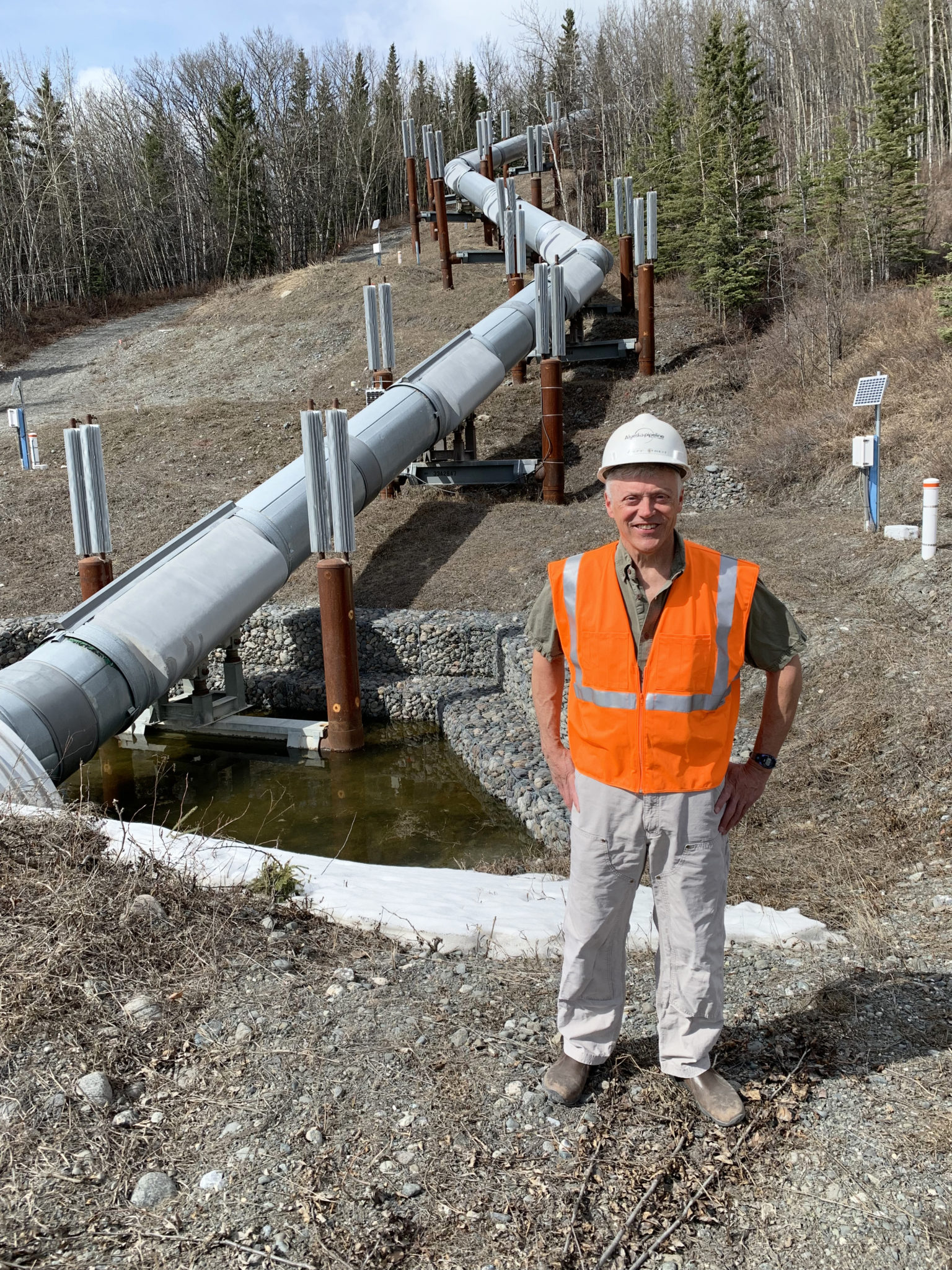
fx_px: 953
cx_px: 476
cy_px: 635
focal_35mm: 26
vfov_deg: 67.3
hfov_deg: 53.1
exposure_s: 1/2364
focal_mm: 4.25
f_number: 1.8
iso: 25
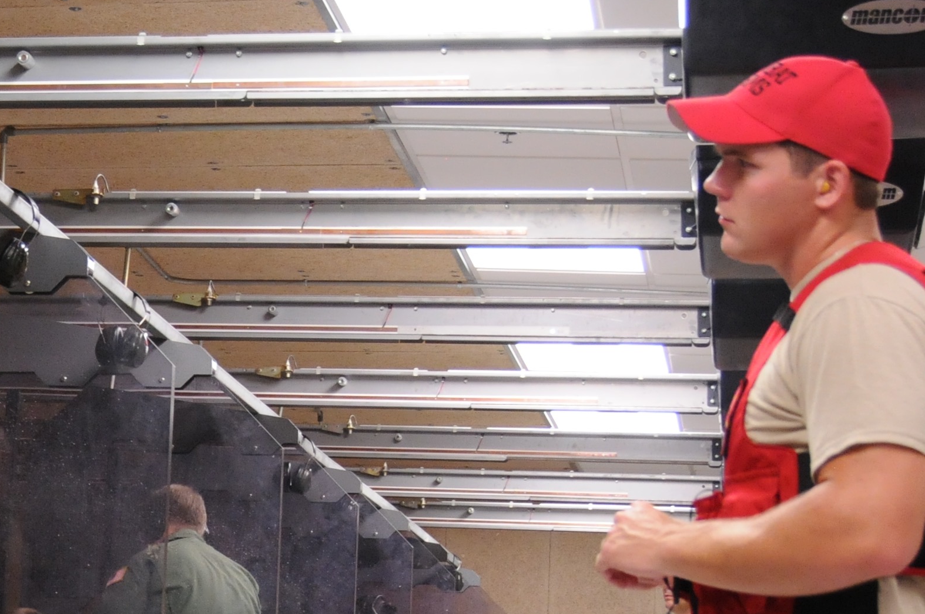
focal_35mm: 110
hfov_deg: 18.1
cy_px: 494
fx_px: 2832
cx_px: 4
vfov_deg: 12.3
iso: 1000
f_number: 4
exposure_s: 1/40
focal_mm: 27
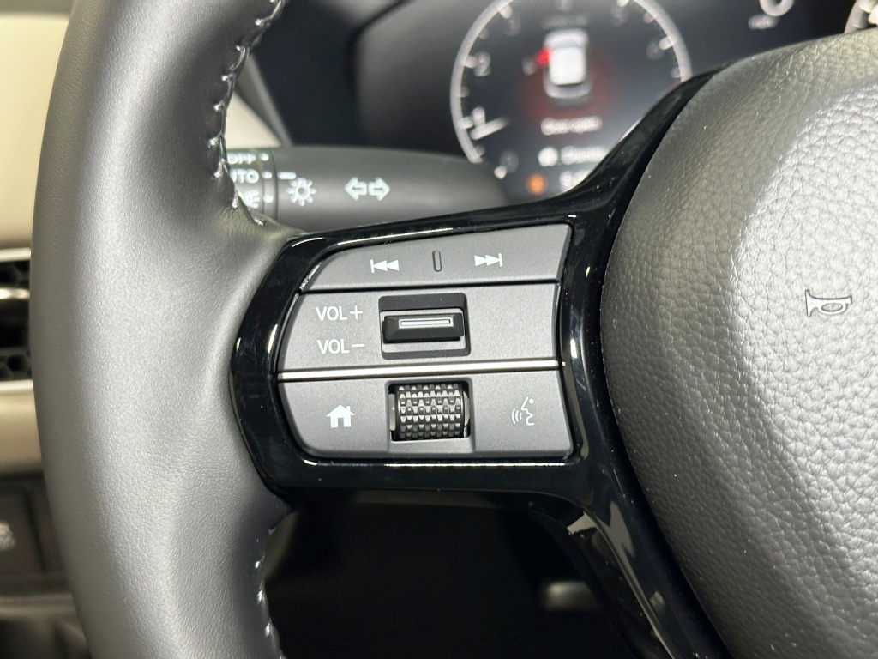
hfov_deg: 39.7
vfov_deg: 30.3
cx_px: 439
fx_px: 1217
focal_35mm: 48
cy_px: 330
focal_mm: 6.86
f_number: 1.78
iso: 320
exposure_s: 1/40
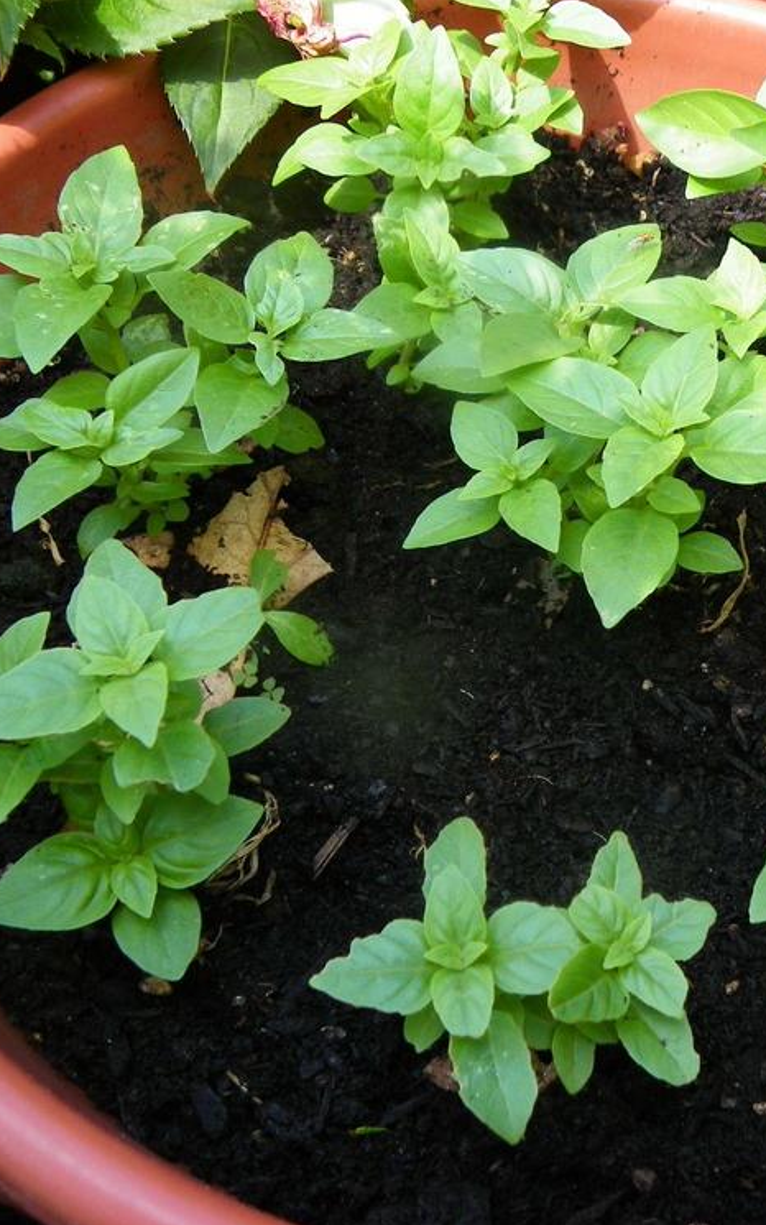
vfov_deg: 52.7
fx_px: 1235
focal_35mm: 37
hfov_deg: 33.7
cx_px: 585
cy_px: 613
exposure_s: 1/160
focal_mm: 4.6
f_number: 2.8
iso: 64
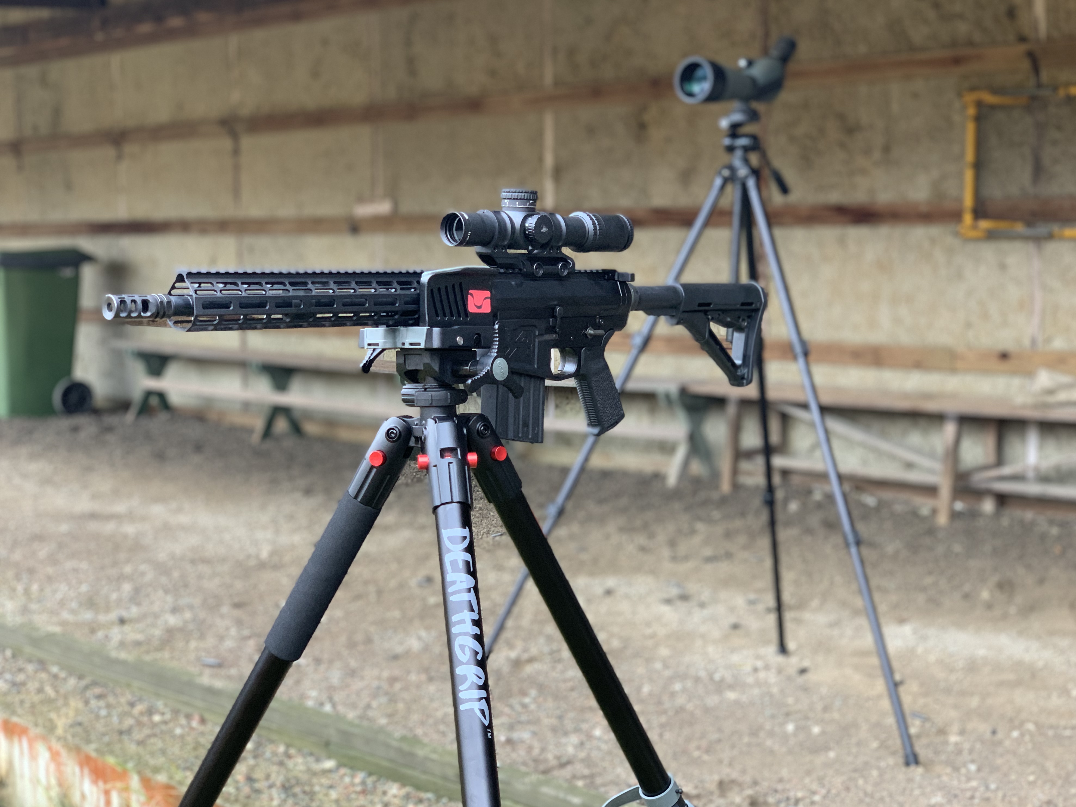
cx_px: 540
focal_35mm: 53
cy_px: 409
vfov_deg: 27.5
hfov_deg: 36.2
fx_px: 1647
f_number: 2.4
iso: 160
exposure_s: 1/60
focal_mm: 6
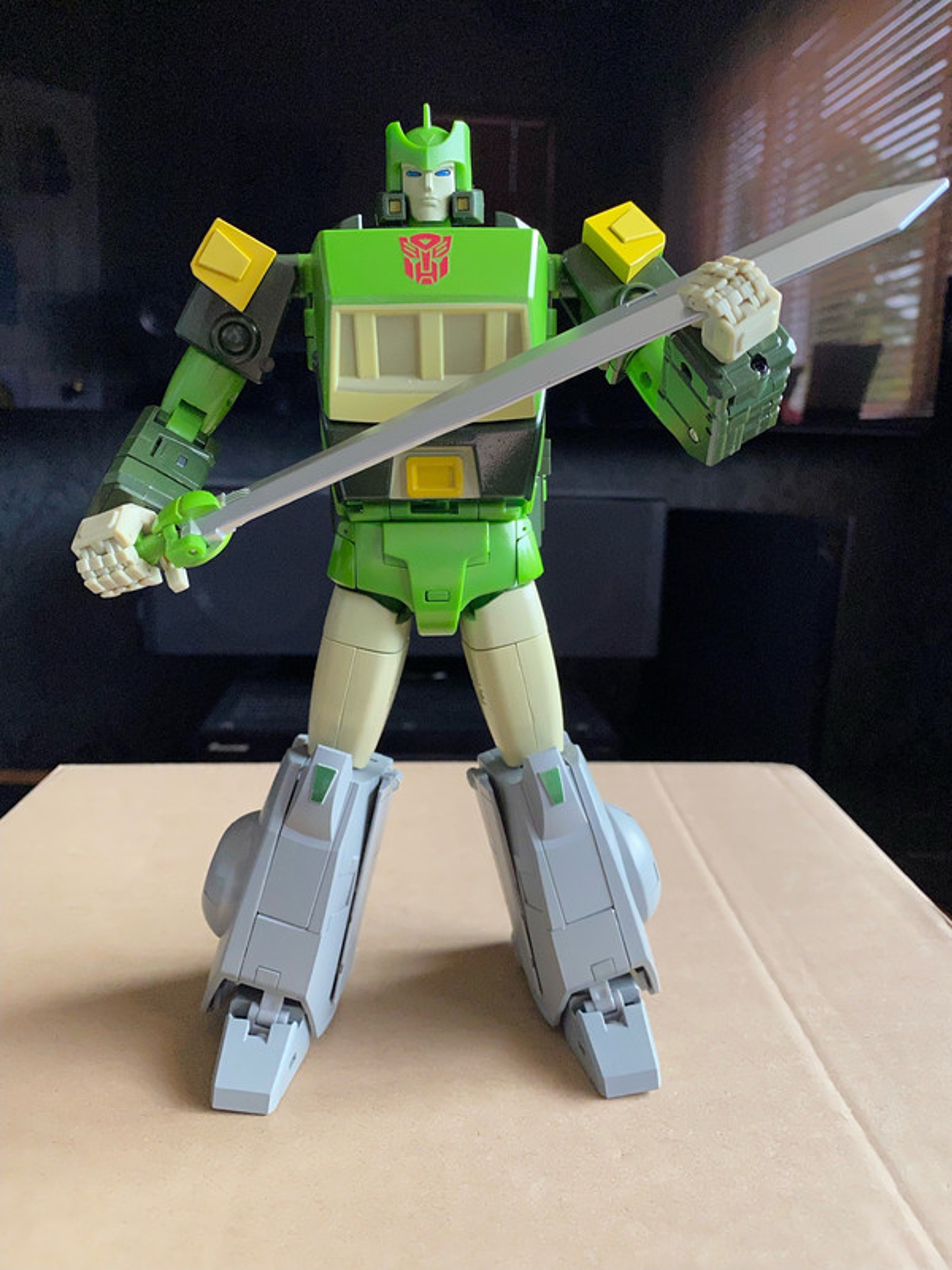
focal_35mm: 26
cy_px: 635
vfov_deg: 67.3
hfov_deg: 53.1
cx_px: 476
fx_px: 953
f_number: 1.8
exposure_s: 1/55
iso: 500
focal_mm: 4.25
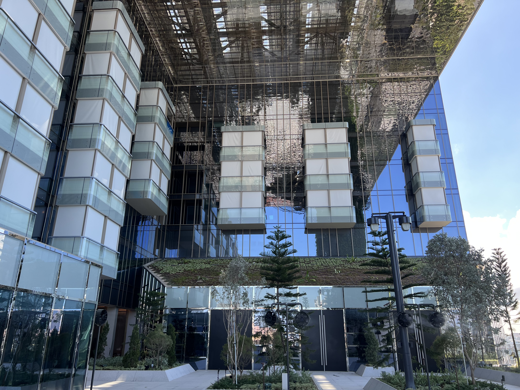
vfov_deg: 53.1
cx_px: 260
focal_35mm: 26
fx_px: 391
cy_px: 195
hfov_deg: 67.3
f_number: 1.5
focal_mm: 5.7
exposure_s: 1/509
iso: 50
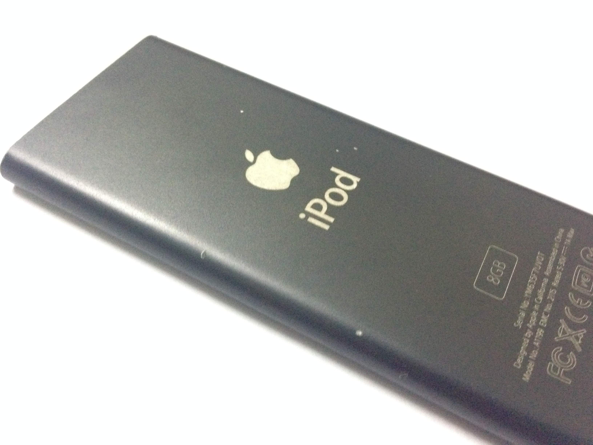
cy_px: 222
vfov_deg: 42.9
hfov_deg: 55.4
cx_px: 296
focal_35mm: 33
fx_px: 565
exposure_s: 1/17
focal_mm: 4.12
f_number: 2.4
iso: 800
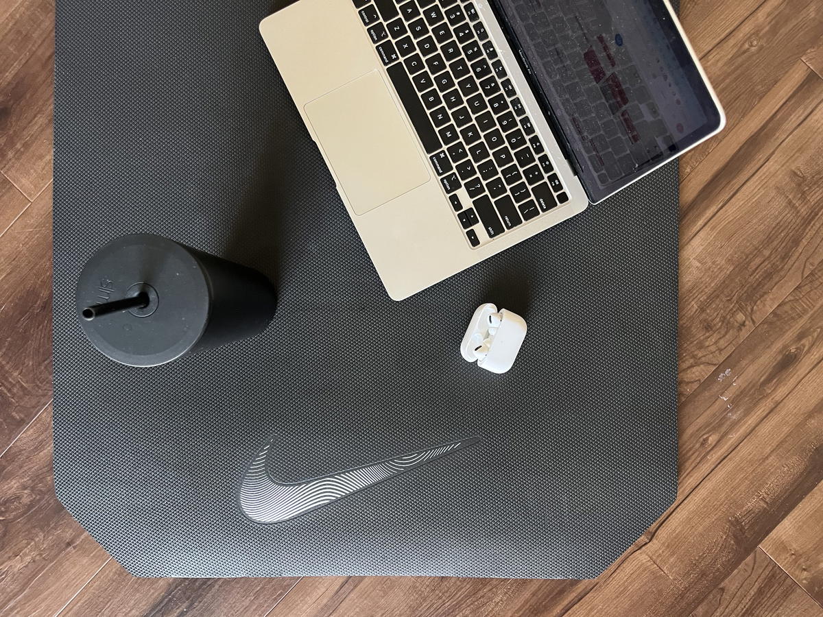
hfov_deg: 67.3
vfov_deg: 53.1
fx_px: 618
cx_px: 412
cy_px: 308
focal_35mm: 26
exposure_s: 1/40
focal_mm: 5.1
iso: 640
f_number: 1.6
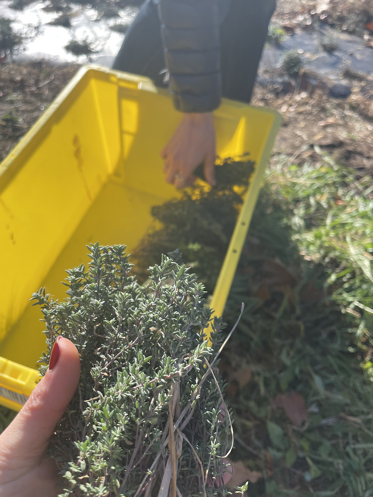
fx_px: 374
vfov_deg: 67.3
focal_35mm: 26
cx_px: 186
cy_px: 248
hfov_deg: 53.1
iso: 32
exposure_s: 1/1289
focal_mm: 4.2
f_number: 1.6
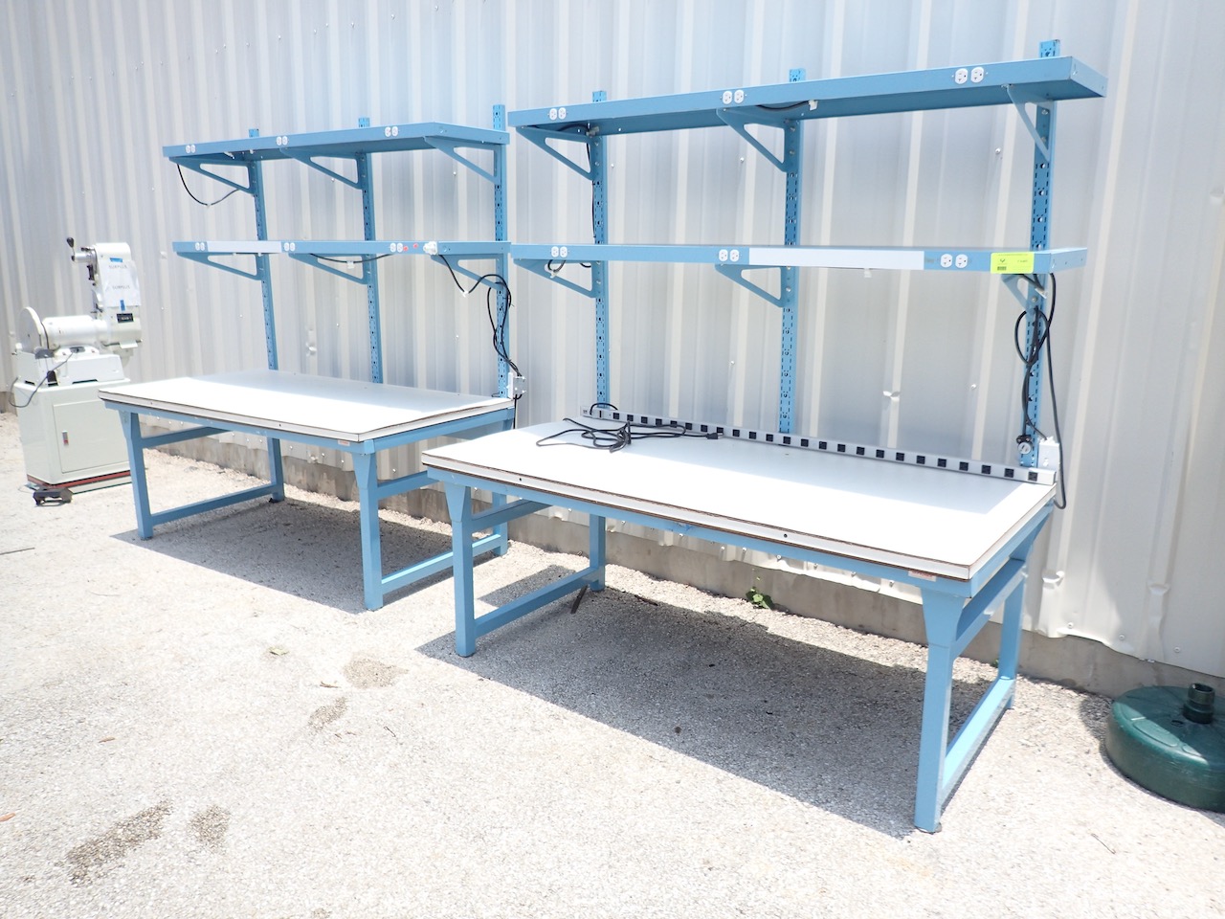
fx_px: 885
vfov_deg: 54.9
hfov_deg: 69.4
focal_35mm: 25
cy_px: 460
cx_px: 612
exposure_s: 1/2000
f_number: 2
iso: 100
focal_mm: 4.5
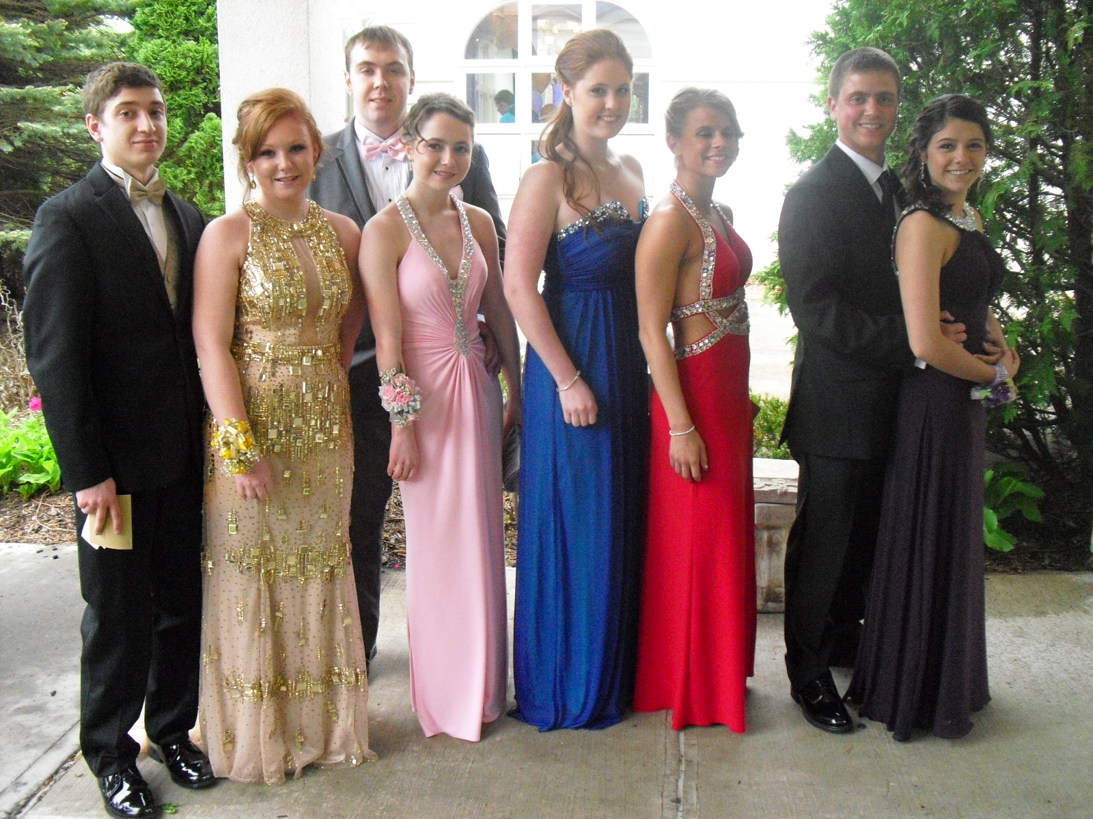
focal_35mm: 36
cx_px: 546
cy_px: 410
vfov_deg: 39.7
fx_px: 1137
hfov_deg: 51.4
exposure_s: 1/60
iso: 800
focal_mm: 6.3
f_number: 3.1
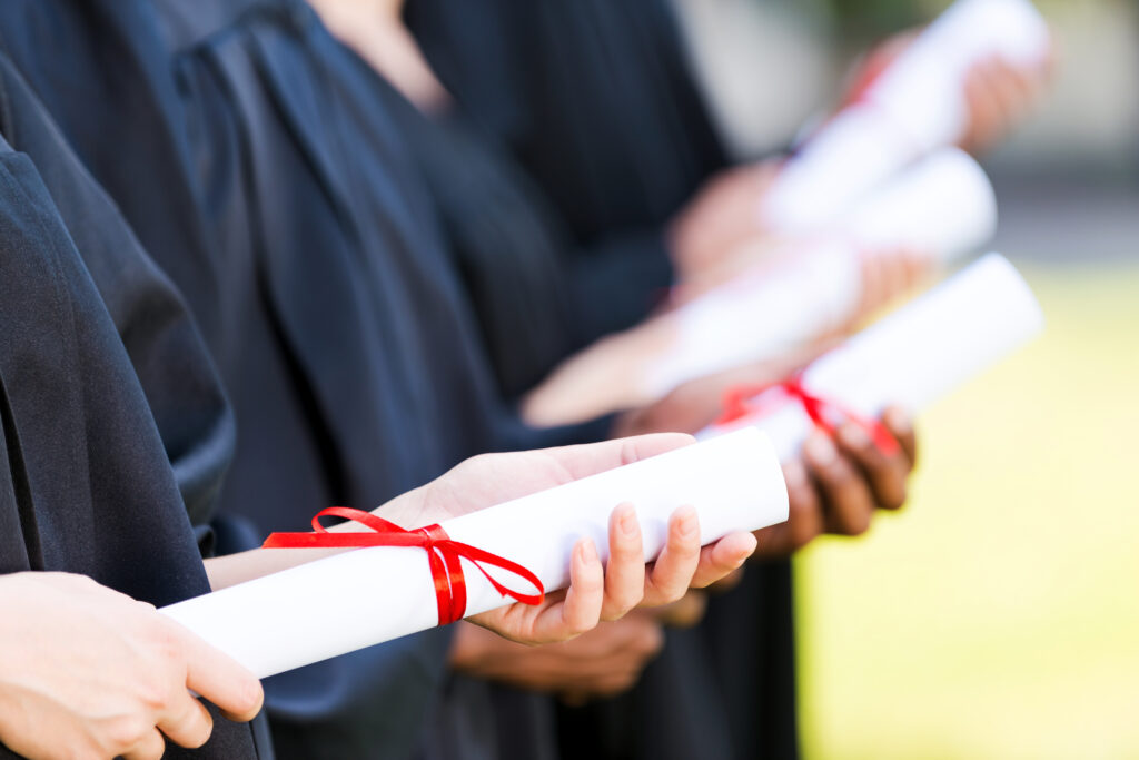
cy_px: 380
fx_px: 6012
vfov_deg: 7.2
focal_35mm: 190
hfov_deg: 10.8
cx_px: 570
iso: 100
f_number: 4.5
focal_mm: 190
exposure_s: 1/160
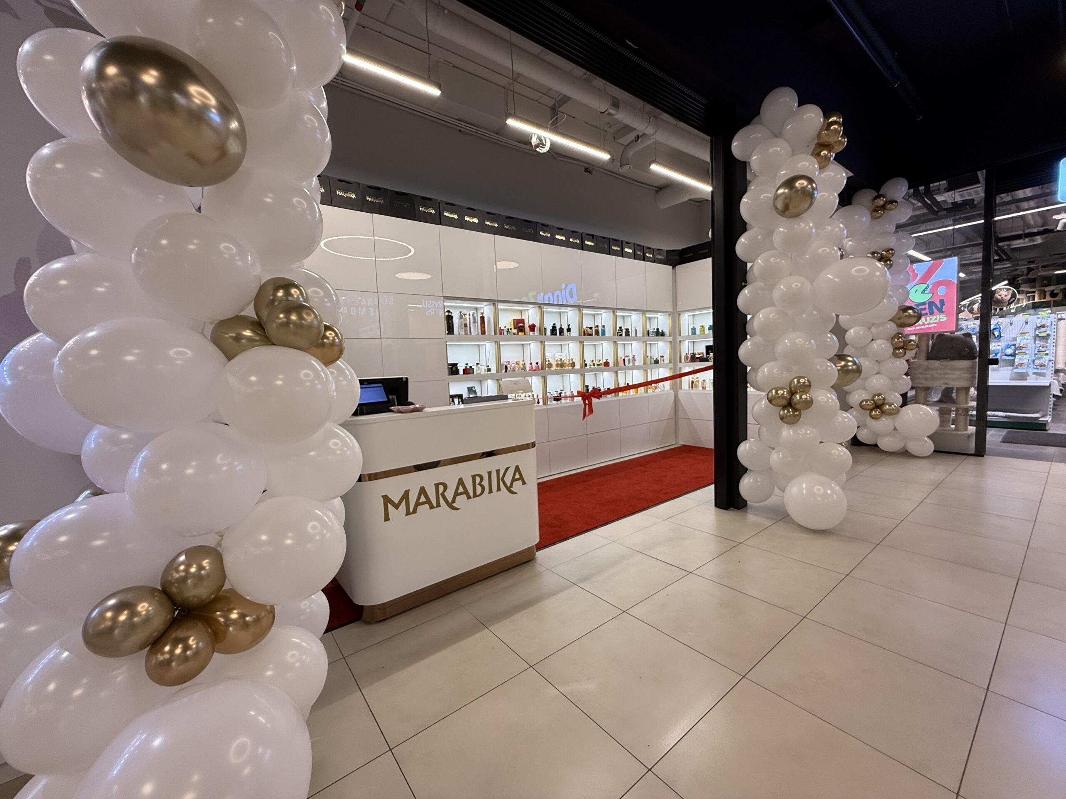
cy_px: 400
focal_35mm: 14
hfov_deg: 102.1
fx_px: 431
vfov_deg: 85.7
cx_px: 533
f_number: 2.2
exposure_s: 1/100
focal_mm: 2.22
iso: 100
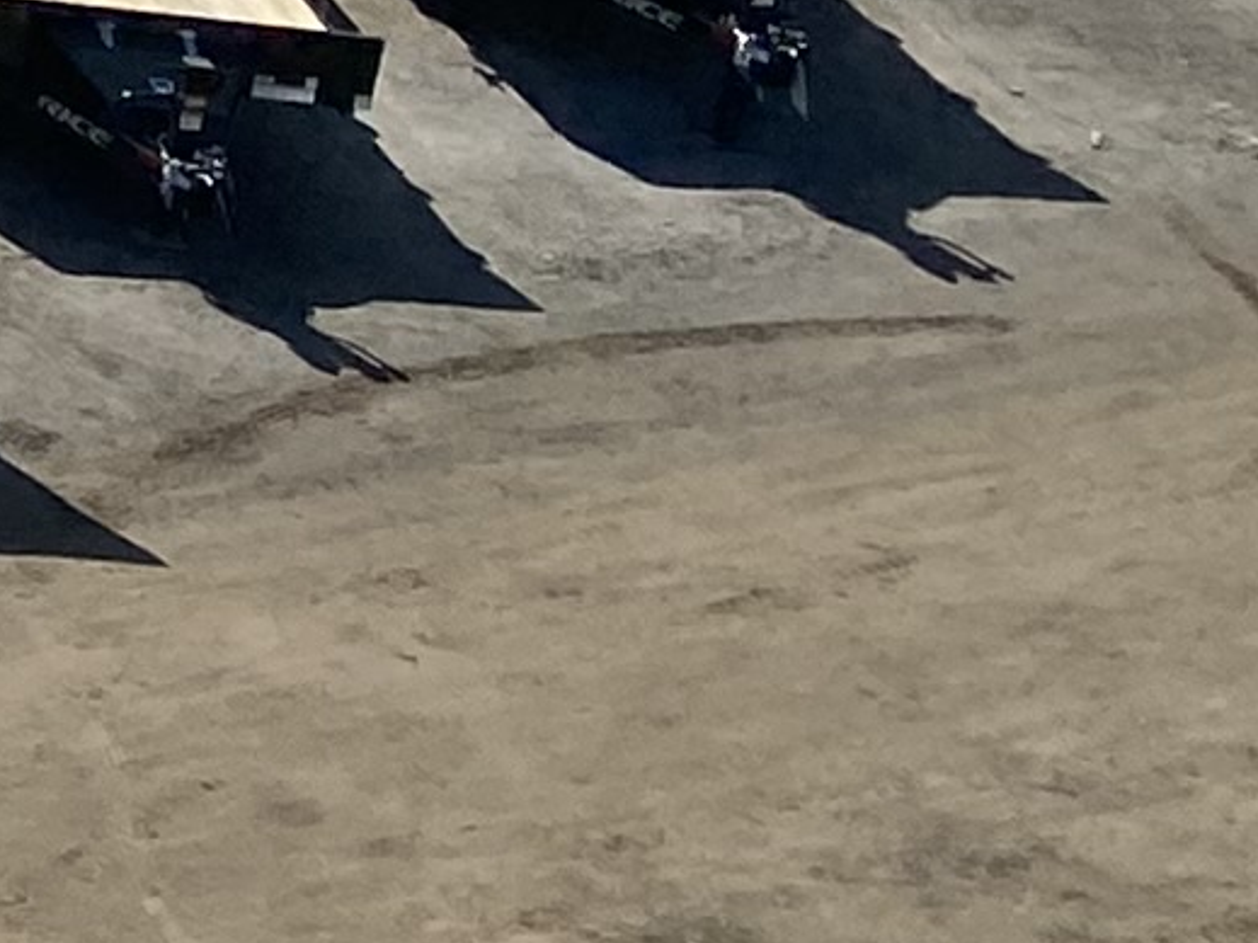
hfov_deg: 7.4
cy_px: -1081
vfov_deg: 7.0
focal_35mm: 202
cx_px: -3544
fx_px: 7339
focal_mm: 4.25
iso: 32
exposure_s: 1/4115
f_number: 1.8
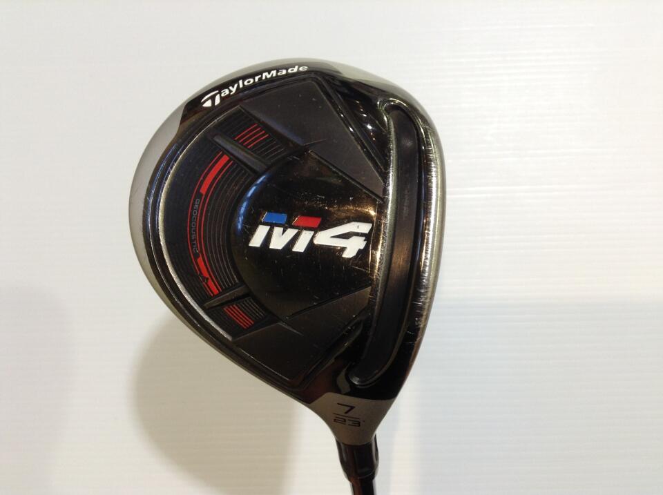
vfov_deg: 42.8
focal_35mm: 33
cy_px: 248
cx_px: 332
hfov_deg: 55.4
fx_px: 631
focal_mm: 3.3
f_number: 2.4
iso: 40
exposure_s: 1/25
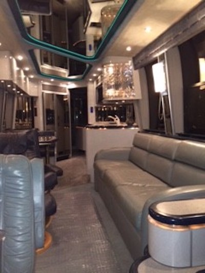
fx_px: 229
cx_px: 102
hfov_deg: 48.2
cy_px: 136
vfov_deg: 61.6
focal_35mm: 29
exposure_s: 1/24
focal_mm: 4.15
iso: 200
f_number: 2.2
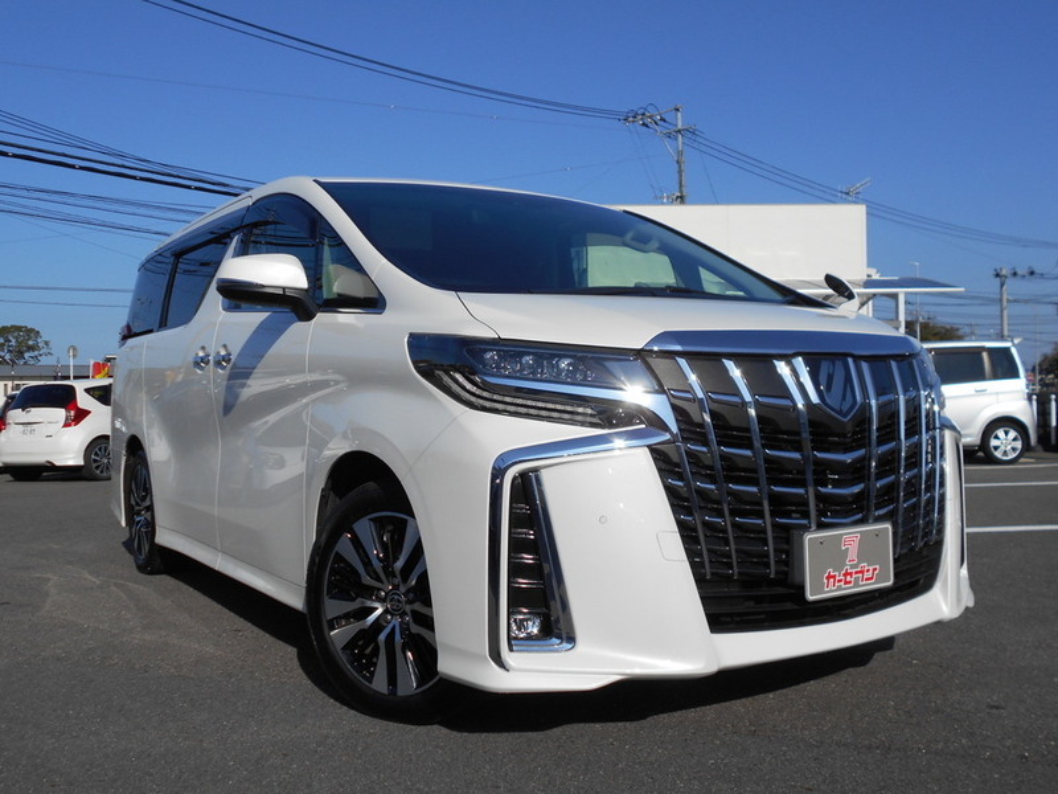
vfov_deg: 41.8
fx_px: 1039
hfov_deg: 54.0
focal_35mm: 34
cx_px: 529
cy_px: 397
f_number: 3.6
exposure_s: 1/2000
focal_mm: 5.8
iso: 80
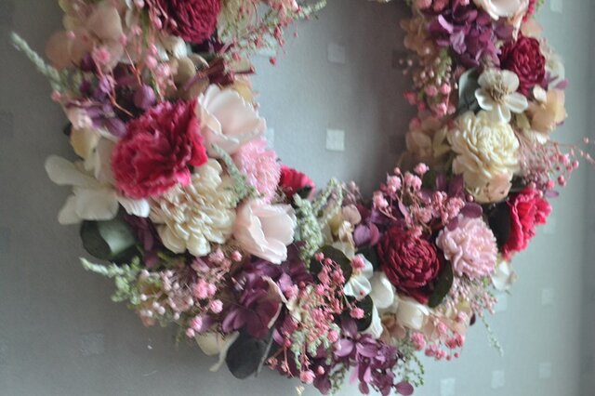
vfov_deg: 25.0
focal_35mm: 54
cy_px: 198
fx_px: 892
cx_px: 298
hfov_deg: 36.9
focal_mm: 36
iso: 1000
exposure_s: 1/15
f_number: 5
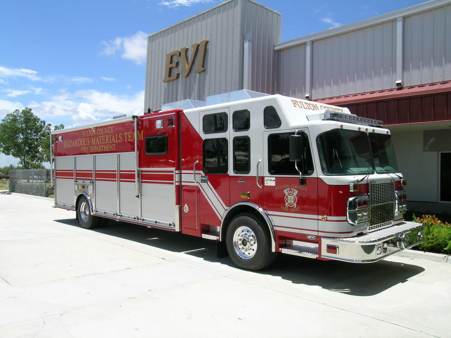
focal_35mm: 31
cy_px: 169
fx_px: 404
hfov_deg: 58.4
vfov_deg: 45.4
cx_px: 226
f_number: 7.3
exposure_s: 1/232
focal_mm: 6.5
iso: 50
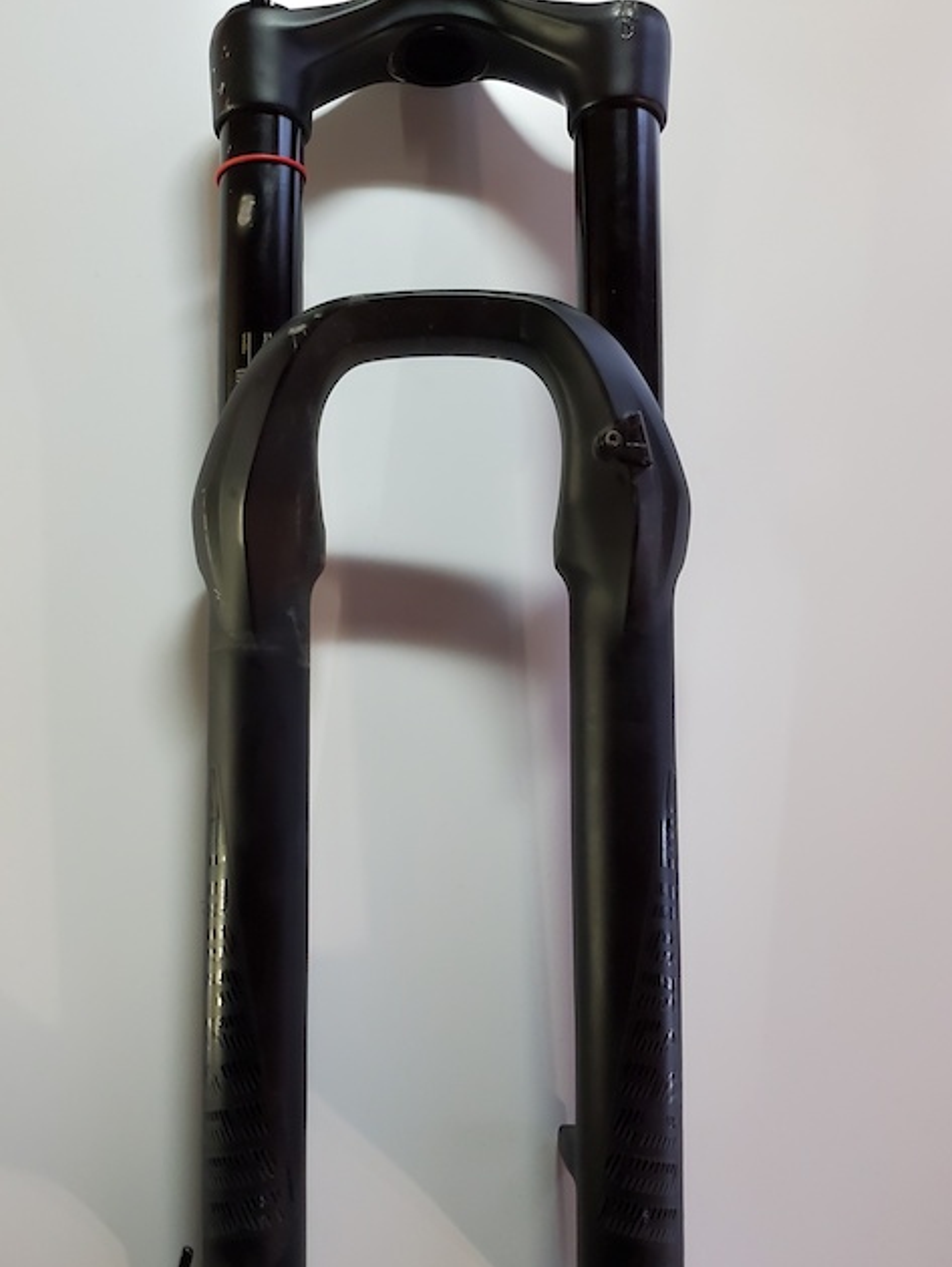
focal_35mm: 33
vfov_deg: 55.1
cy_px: 728
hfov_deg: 42.9
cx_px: 427
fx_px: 1209
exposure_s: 1/40
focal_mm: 4.3
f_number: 1.5
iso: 320
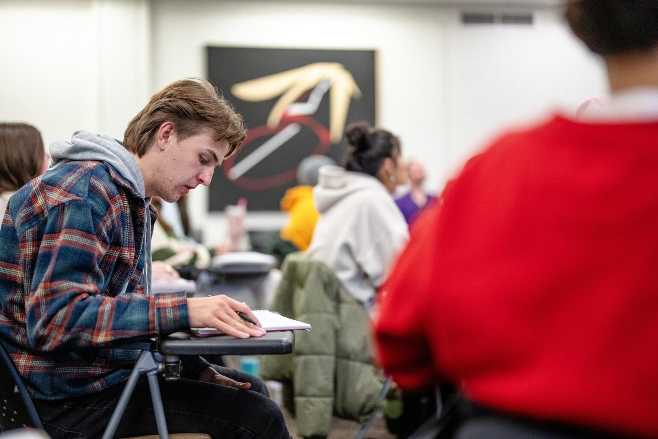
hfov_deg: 39.6
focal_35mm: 50
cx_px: 329
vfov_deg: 27.0
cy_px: 220
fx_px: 914
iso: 1250
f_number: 1.2
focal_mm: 50
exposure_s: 1/800
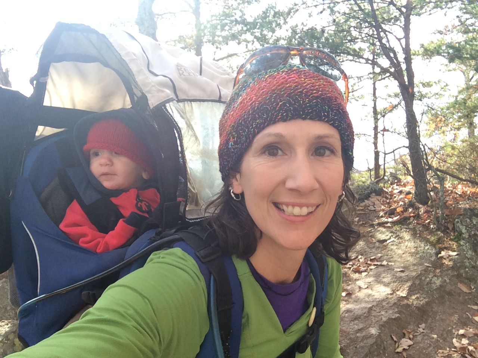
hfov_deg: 55.4
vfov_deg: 42.9
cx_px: 239
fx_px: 456
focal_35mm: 33
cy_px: 179
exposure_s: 1/179
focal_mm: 2.15
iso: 50
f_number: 2.4
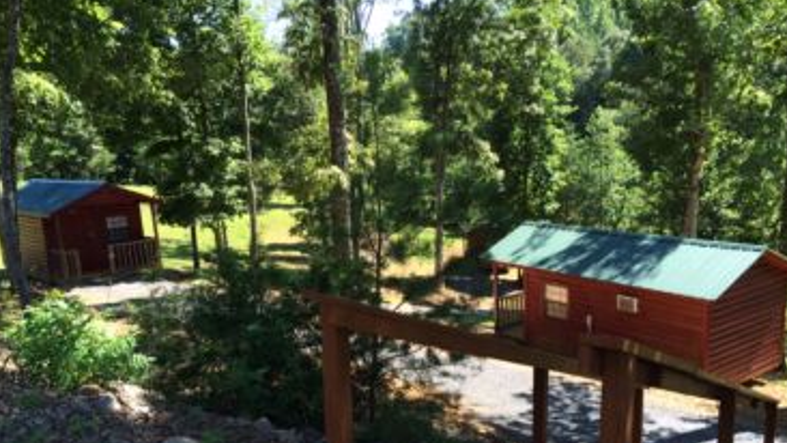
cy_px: 292
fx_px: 668
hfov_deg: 61.0
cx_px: 394
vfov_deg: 36.3
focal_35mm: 32
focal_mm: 4.15
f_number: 2.2
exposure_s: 1/391
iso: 32
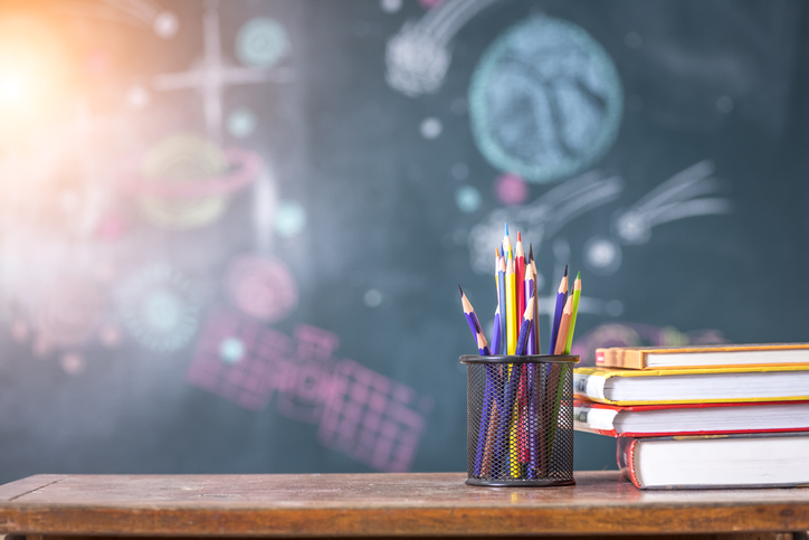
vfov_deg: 13.0
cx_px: 404
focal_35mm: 105
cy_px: 270
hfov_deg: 19.5
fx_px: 2360
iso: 400
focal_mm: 105
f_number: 5.6
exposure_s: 1/125
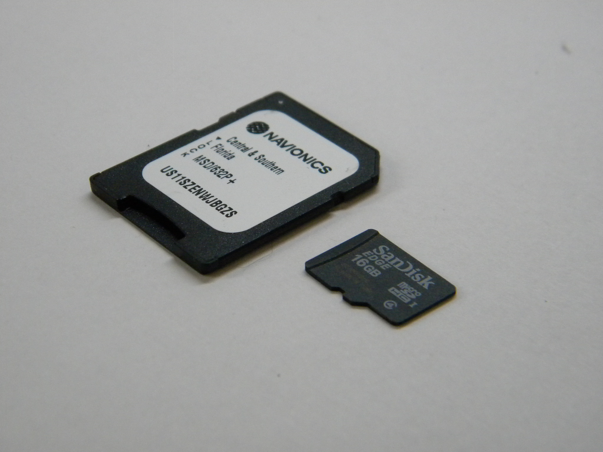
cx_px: 302
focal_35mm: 83
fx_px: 1446
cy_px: 226
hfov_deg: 23.6
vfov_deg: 17.8
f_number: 4.5
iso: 400
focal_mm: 15.1
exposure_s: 1/319
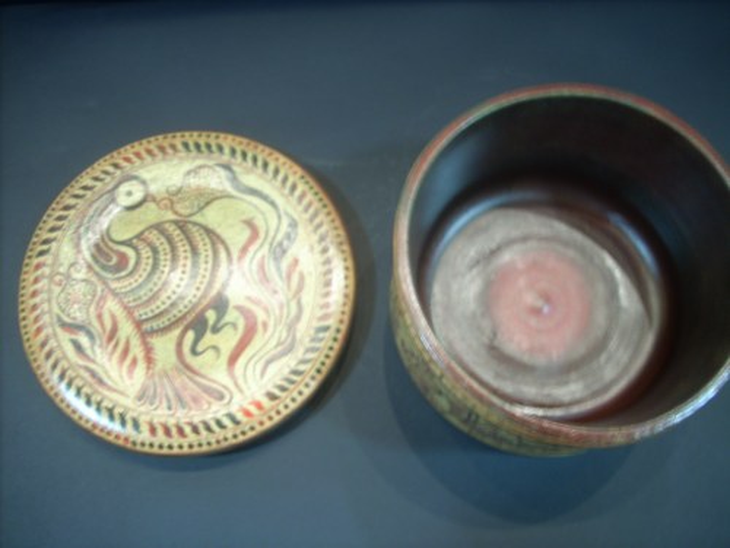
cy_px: 274
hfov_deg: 50.1
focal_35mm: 37
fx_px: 780
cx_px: 365
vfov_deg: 38.7
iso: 64
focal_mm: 6.2
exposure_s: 1/4.6
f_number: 2.8
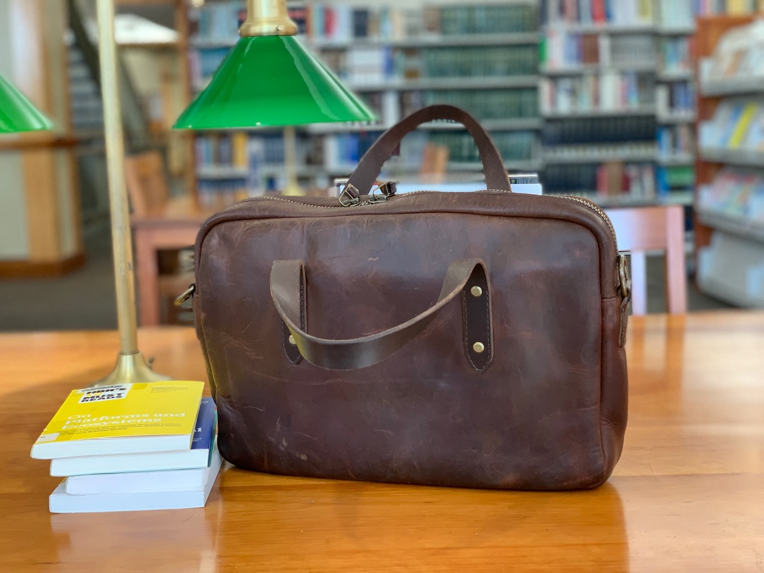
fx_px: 1148
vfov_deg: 28.0
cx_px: 382
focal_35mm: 52
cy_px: 286
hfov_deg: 36.8
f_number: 2.4
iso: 160
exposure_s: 1/60
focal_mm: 6
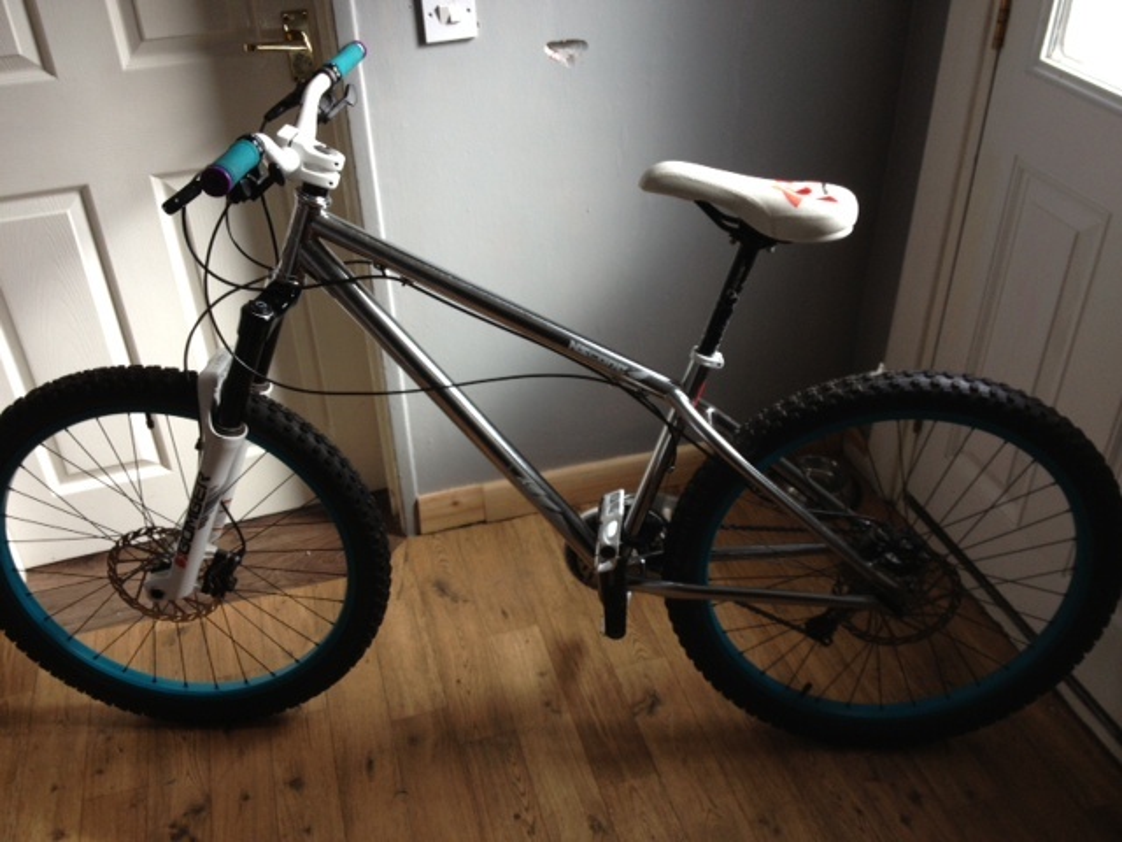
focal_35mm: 35
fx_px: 1134
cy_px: 421
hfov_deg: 52.6
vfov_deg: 40.7
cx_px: 561
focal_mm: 4.28
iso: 64
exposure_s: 1/60
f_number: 2.4
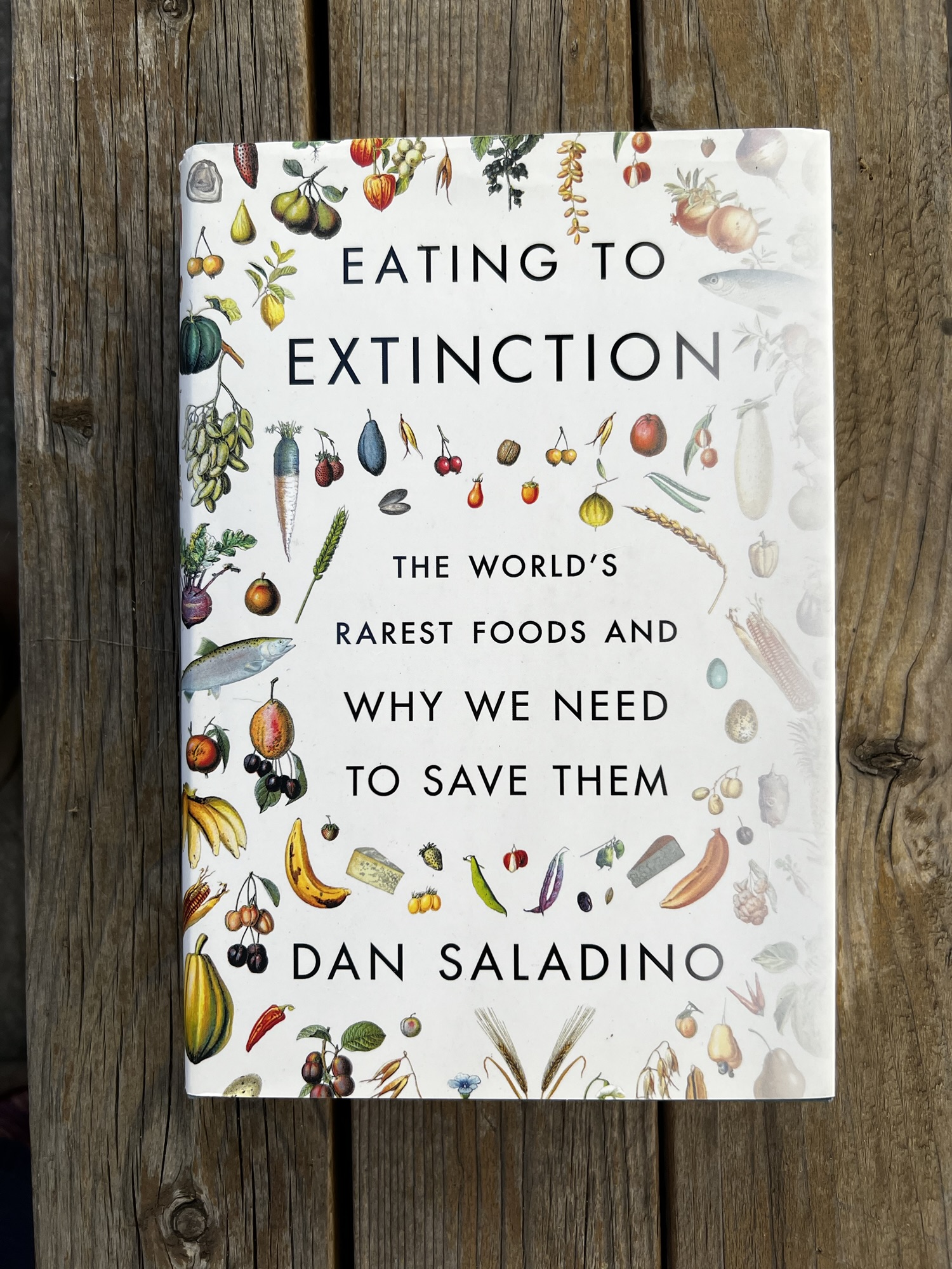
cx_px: 476
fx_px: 953
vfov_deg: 67.3
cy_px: 634
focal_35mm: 26
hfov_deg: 53.1
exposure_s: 1/696
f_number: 1.5
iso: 50
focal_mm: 5.7
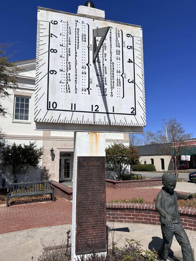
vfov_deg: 67.3
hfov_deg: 53.1
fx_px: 196
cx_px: 98
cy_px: 130
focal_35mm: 26
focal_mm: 5.7
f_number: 1.5
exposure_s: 1/12658
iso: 50
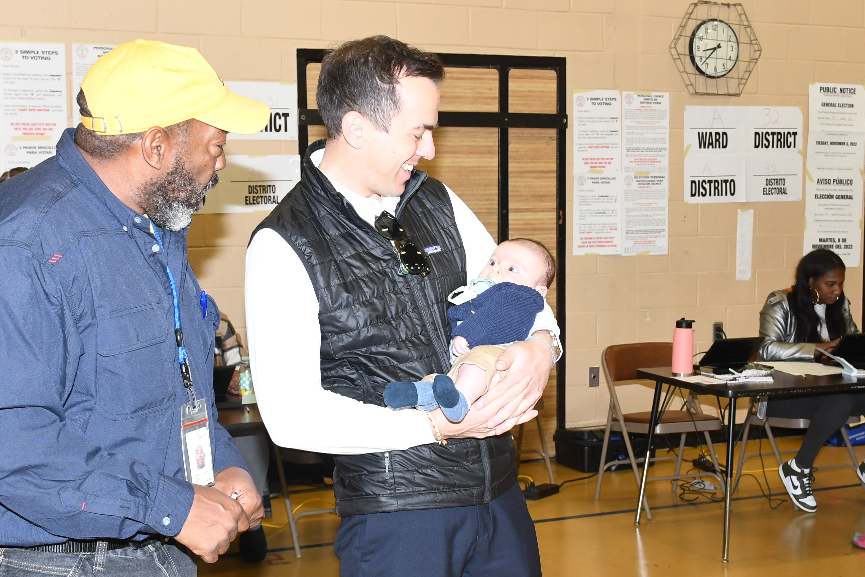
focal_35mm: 63
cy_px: 299
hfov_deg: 31.9
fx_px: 1514
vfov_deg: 21.6
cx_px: 481
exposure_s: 1/60
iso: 800
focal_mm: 26
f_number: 7.1
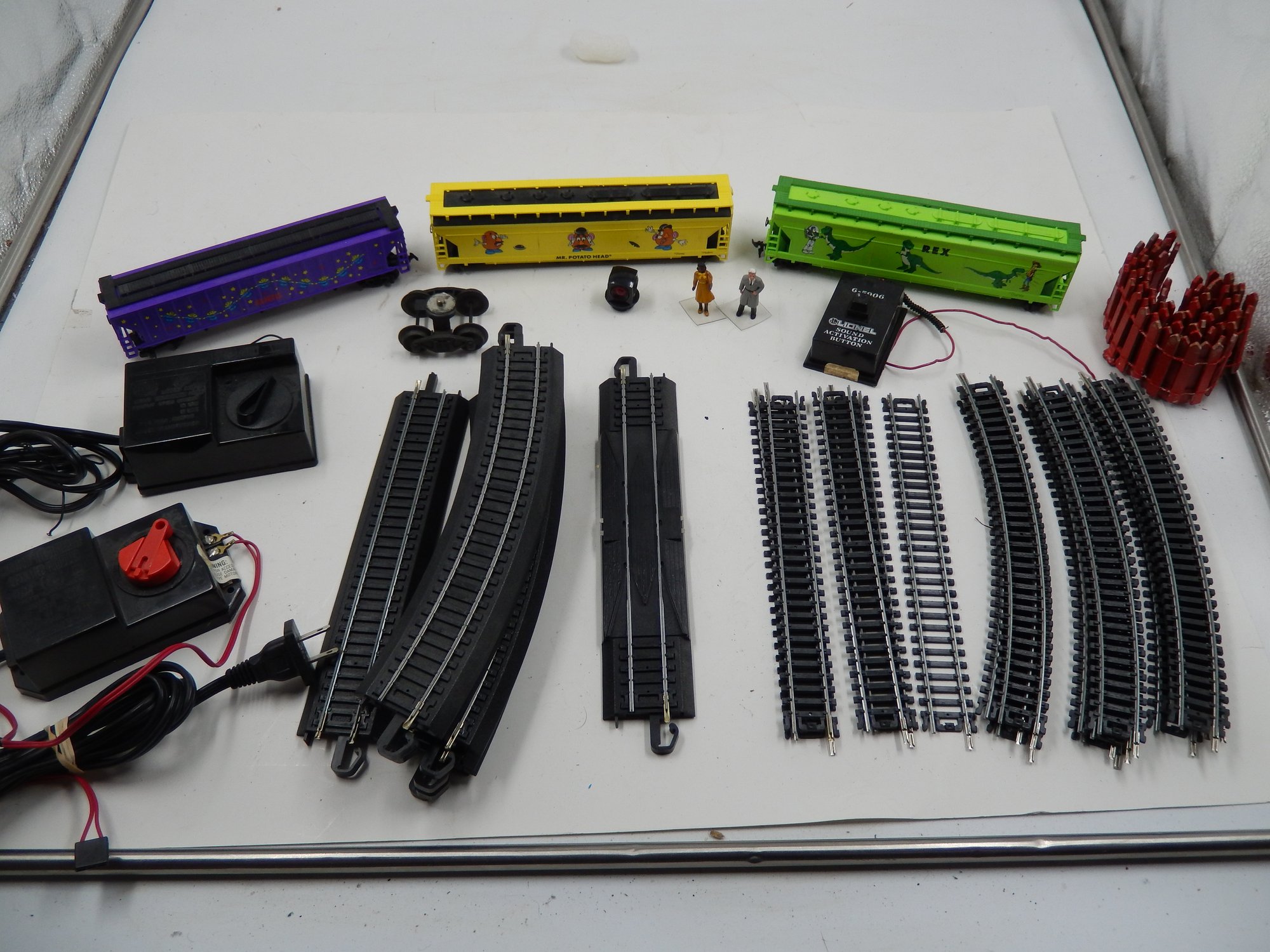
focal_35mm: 32
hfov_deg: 56.8
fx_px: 1174
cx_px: 635
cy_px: 476
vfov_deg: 44.2
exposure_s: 1/100
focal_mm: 5.7
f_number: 3.8
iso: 125
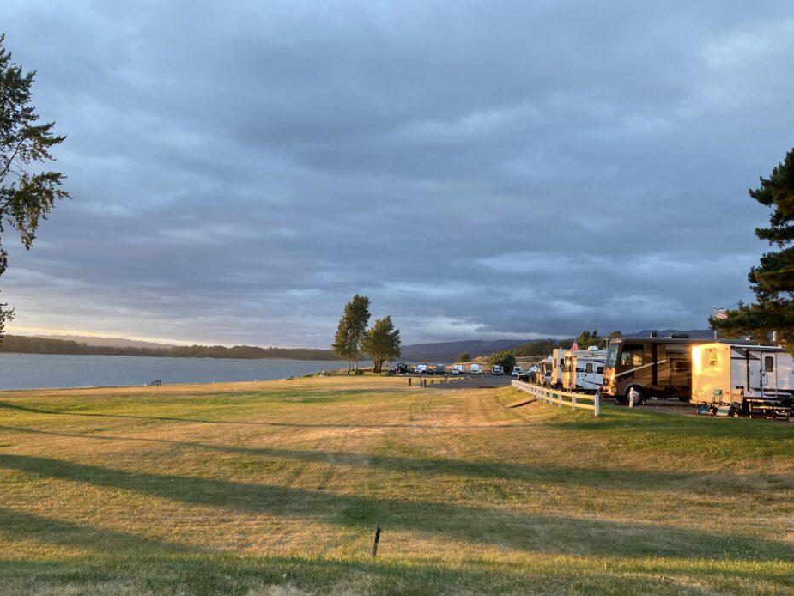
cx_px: 437
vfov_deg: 45.4
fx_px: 711
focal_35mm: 31
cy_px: 316
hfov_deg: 58.2
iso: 64
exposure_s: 1/121
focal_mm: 3.99
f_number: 1.8
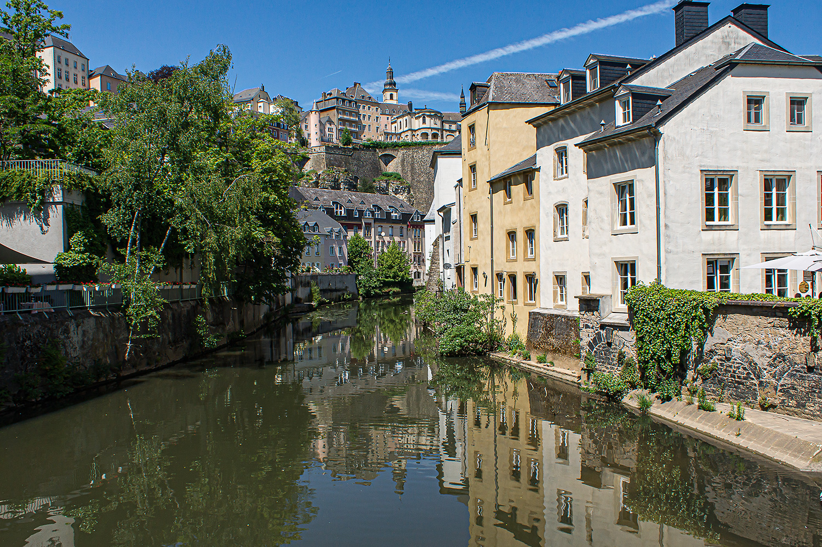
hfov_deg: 62.0
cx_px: 411
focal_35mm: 30
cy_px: 274
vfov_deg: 43.6
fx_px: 685
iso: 200
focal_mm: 20
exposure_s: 1/320
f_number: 10
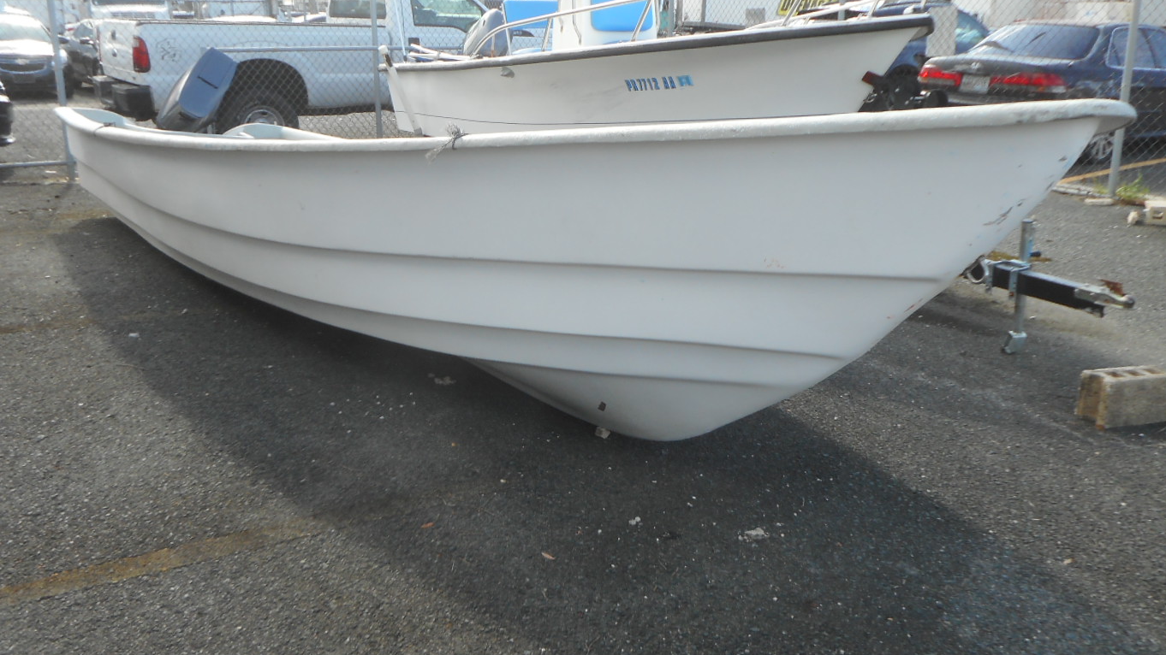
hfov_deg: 61.0
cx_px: 548
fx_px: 989
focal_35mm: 32
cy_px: 296
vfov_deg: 36.6
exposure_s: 1/200
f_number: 3.7
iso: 80
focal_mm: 4.5
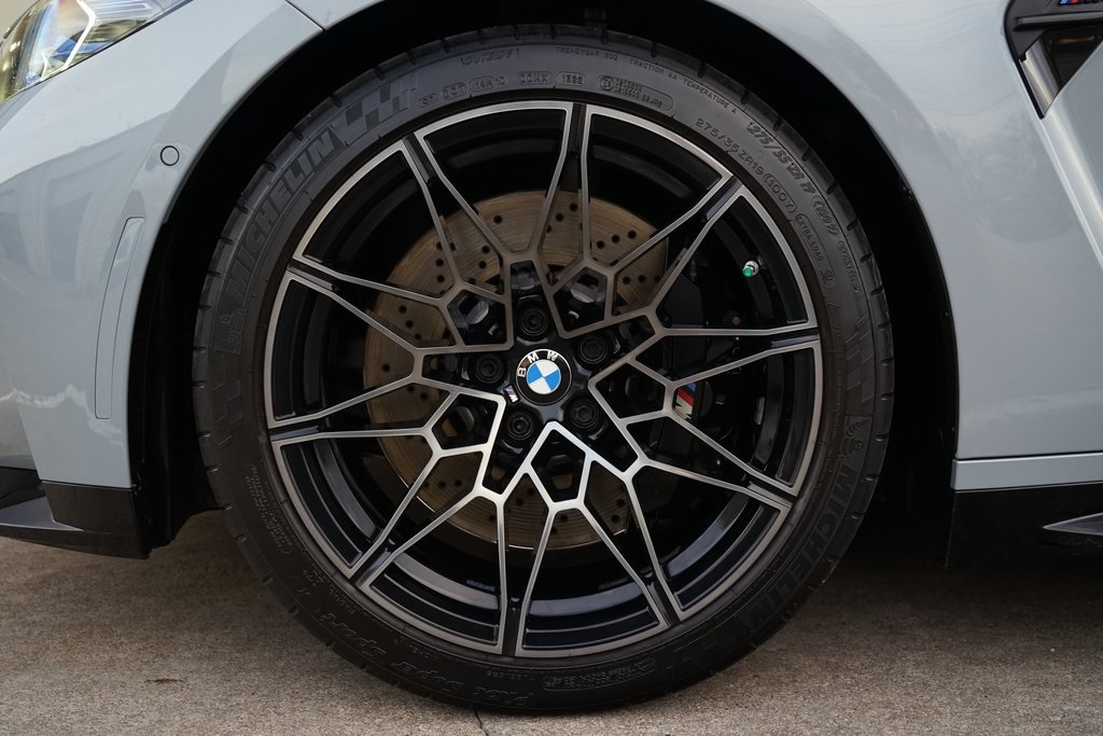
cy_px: 368
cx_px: 552
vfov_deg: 35.1
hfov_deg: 50.7
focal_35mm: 38
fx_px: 1164
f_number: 6.3
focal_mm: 38
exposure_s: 1/30
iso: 1250
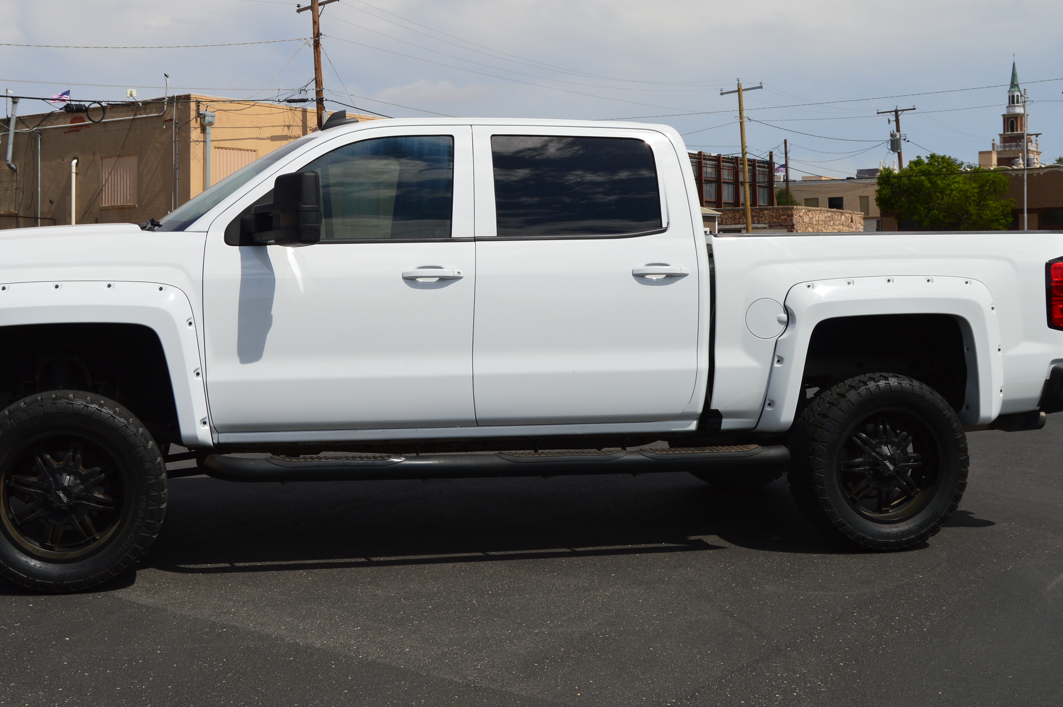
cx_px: 466
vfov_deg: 29.1
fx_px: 1357
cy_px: 258
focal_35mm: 46
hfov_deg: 42.7
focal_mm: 24
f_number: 11
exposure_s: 1/500
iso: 180
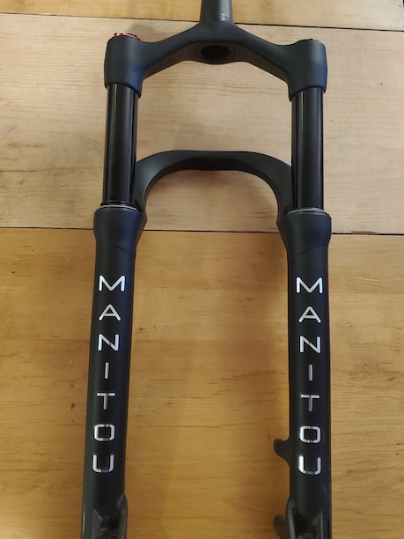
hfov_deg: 41.8
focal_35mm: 34
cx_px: 216
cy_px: 234
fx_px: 529
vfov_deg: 53.8
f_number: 1.5
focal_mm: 4.3
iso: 640
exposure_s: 1/30
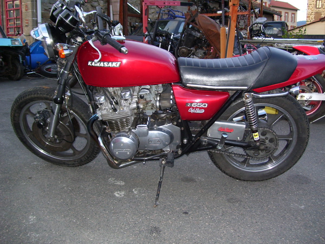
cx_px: 162
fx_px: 338
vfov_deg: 39.7
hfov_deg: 51.4
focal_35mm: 36
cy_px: 122
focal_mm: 6
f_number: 2.7
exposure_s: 1/60
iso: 125
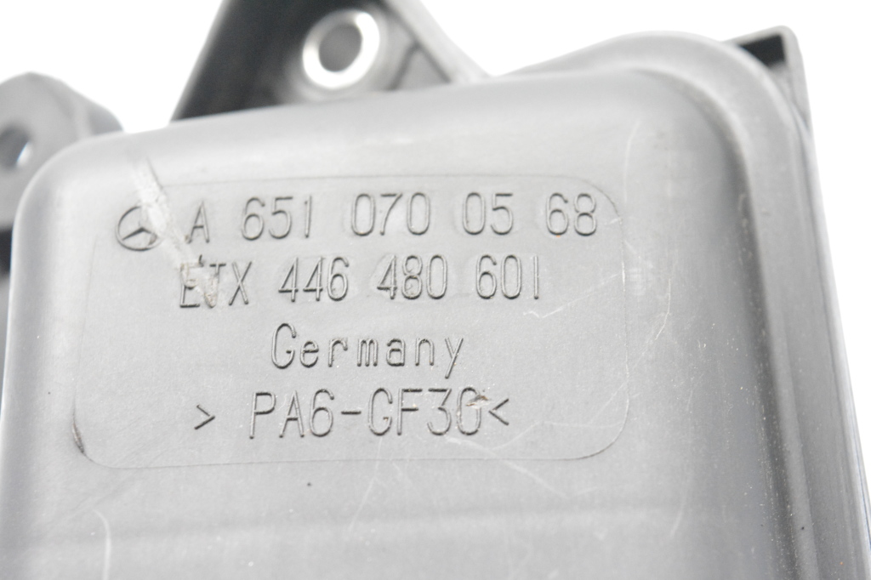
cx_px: 436
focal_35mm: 82
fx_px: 1995
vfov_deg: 16.5
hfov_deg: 24.6
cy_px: 290
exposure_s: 1/250
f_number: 8
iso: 6400
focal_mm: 55
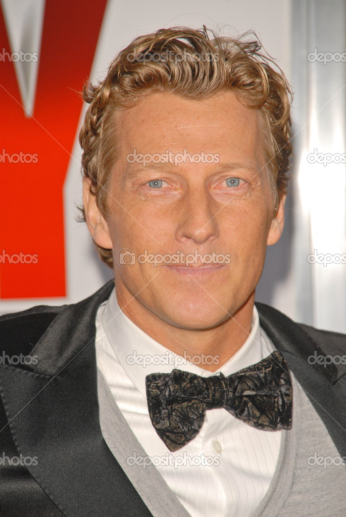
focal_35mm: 300
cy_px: 258
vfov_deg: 6.9
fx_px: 4312
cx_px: 173
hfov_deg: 4.6
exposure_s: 1/250
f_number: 8
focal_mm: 200
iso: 320
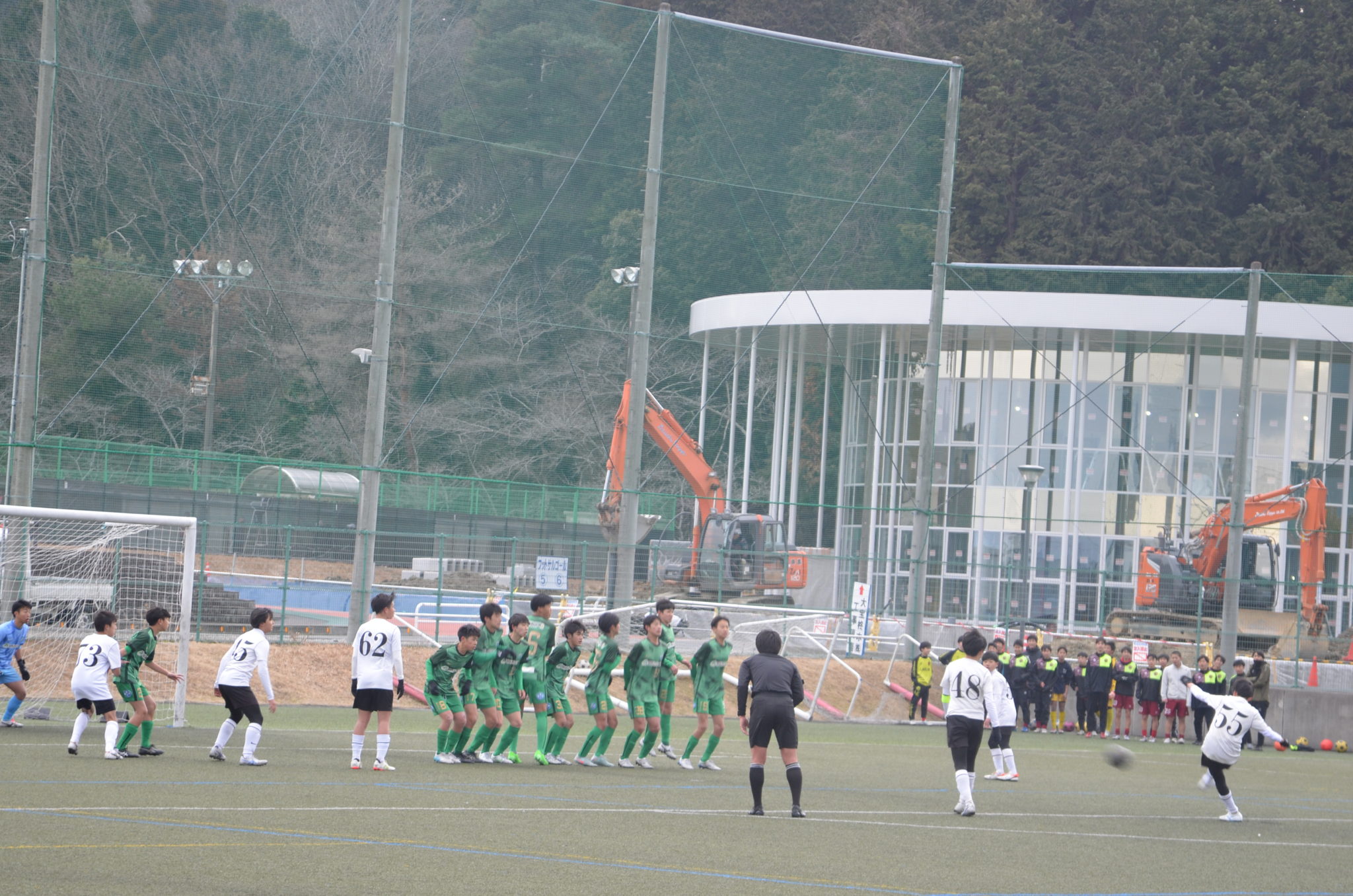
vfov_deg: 10.7
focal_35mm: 128
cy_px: 448
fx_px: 4781
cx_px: 676
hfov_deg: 16.1
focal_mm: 85
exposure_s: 1/125
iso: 400
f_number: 4.5
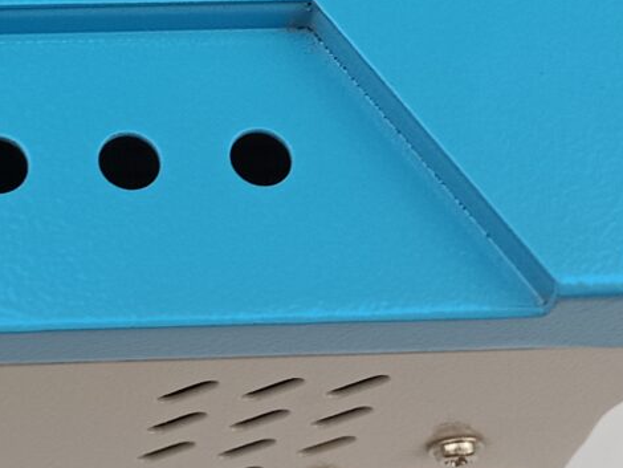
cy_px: -179
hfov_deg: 15.6
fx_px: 2197
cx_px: -86
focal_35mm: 122
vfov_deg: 11.8
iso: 213
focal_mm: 4.7
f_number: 1.79
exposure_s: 1/50
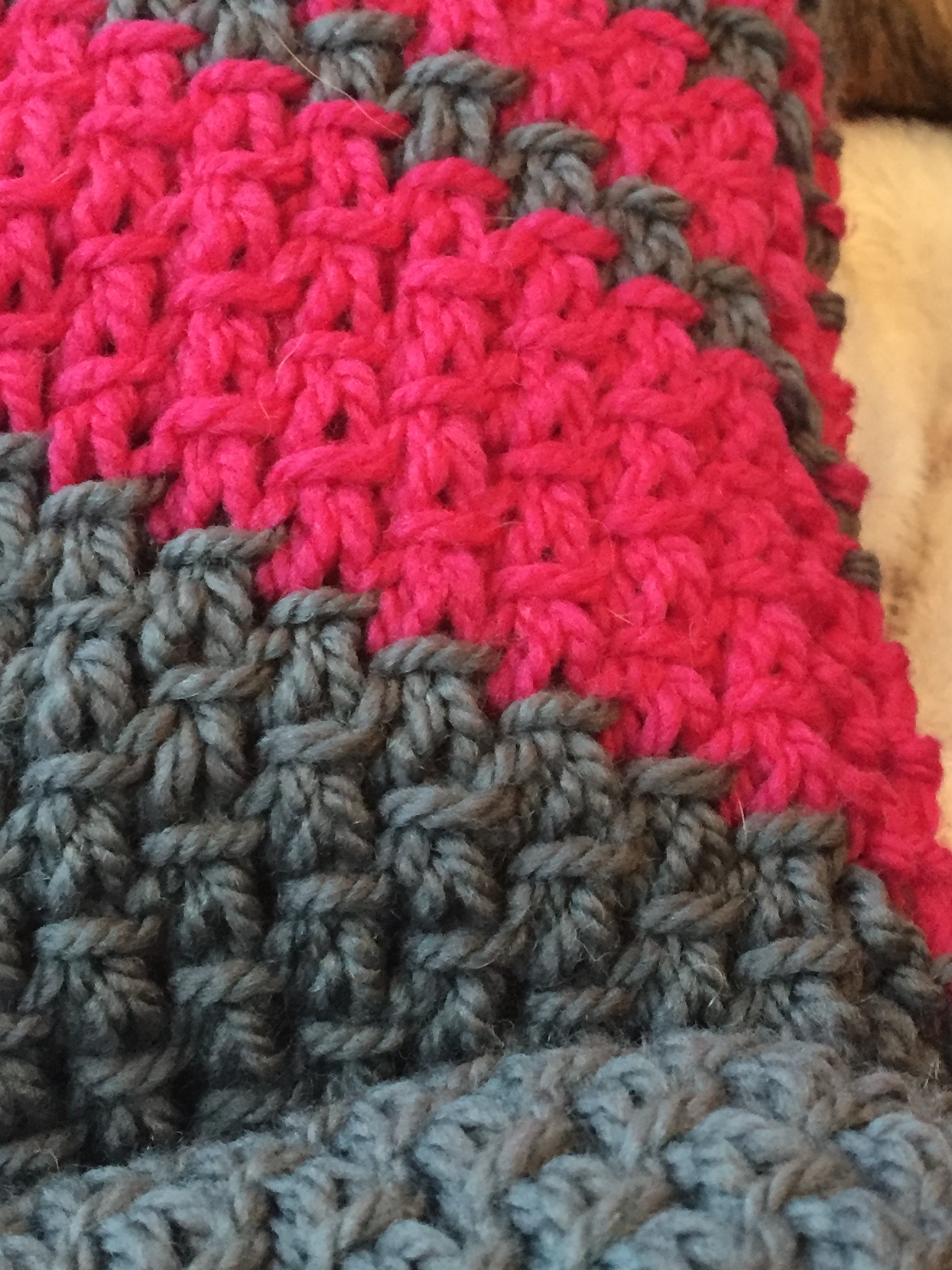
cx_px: 690
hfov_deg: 25.4
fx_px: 2091
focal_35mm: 57
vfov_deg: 33.5
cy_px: 430
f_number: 2.2
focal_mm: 4.15
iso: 500
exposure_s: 1/17
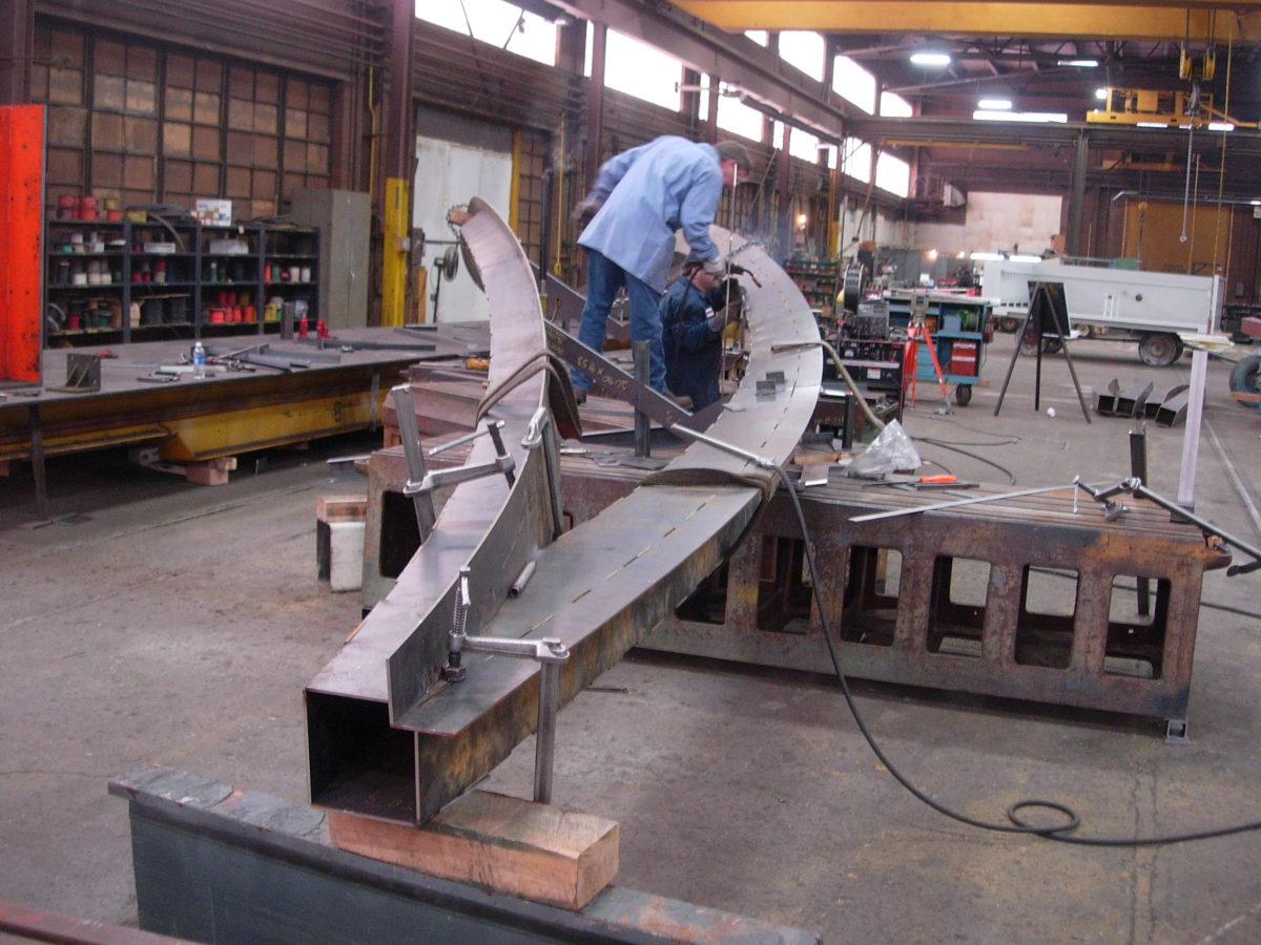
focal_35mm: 38
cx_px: 630
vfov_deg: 37.7
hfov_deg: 49.0
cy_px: 472
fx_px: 1384
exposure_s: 1/25.3
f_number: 2.8
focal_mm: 7.8
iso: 200
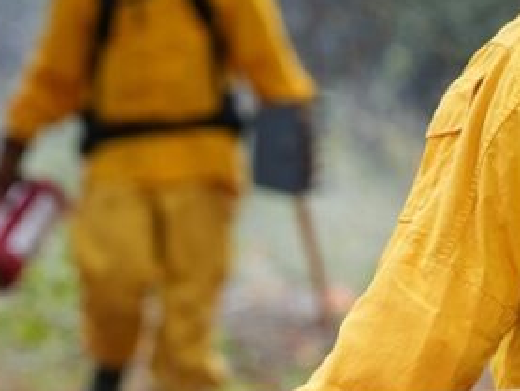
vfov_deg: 2.3
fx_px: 9652
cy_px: 558
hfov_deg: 3.1
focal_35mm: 642
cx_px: 421
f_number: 4
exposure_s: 1/160
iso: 200
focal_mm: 121
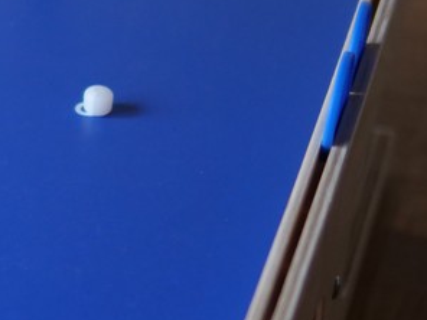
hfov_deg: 11.3
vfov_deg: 8.8
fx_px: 2085
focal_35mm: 169
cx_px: -182
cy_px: 164
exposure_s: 1/250
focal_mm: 25
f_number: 1.4
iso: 1250
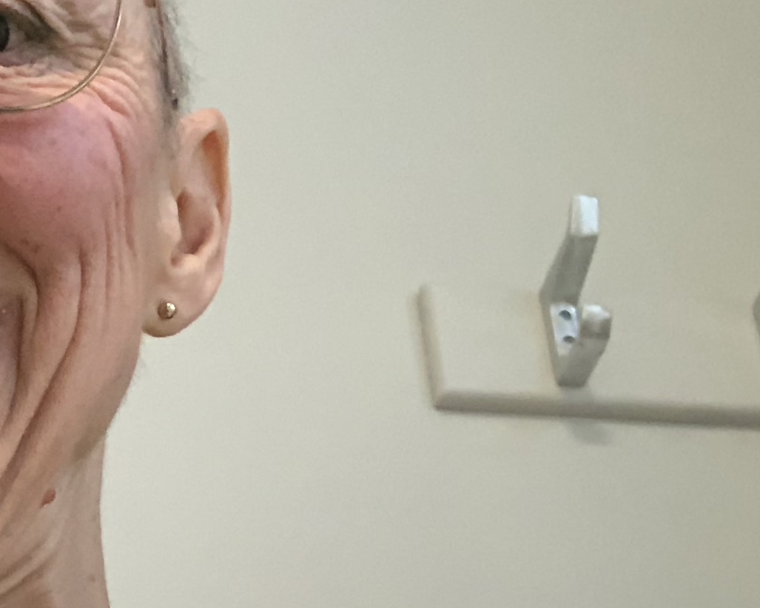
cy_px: 474
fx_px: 2114
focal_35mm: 94
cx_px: -152
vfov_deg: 16.3
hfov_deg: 19.2
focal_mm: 2.87
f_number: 2.2
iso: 200
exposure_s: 1/50
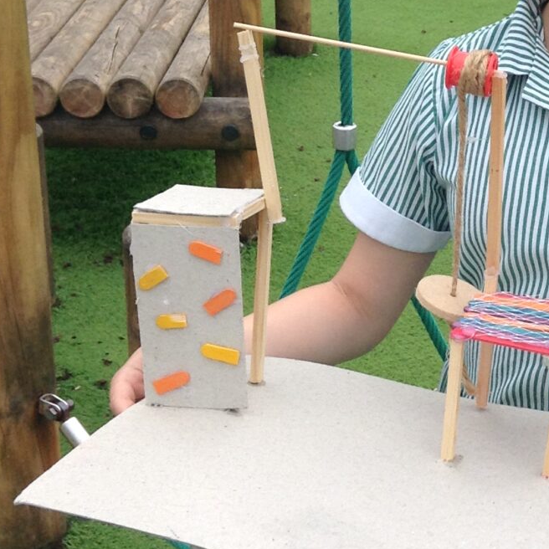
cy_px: 191
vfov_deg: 19.0
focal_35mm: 91
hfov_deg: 18.5
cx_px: 579
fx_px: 1633
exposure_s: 1/475
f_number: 2.4
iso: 25
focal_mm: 3.3
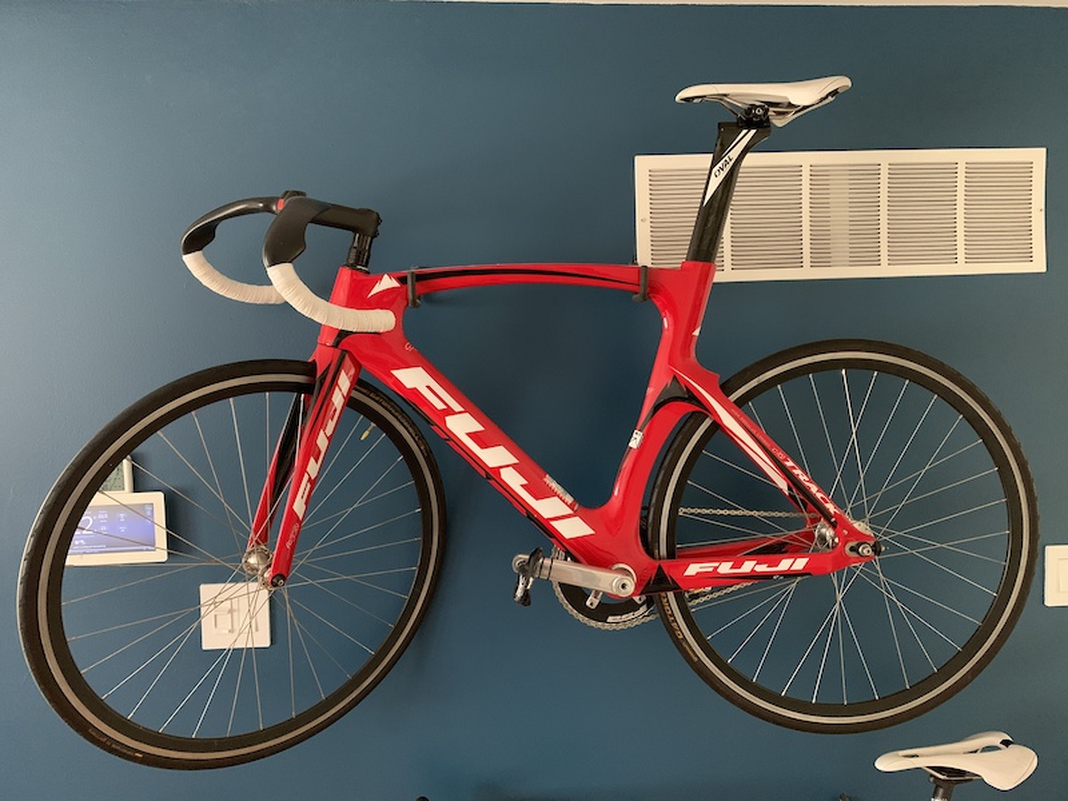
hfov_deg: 67.3
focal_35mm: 26
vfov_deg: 53.1
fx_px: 802
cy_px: 400
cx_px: 534
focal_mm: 4.25
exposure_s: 1/30
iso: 640
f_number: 1.8
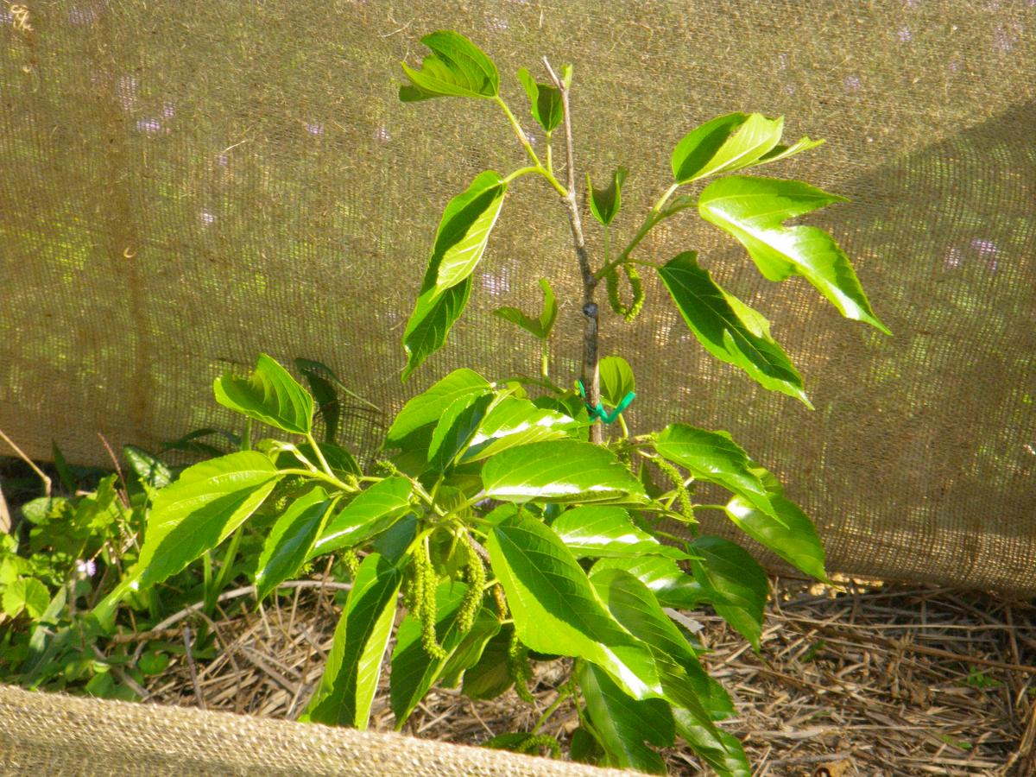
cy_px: 388
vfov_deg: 10.6
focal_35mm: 140
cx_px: 518
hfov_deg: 14.1
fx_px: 4190
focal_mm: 25
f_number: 5.5
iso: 200
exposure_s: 1/250
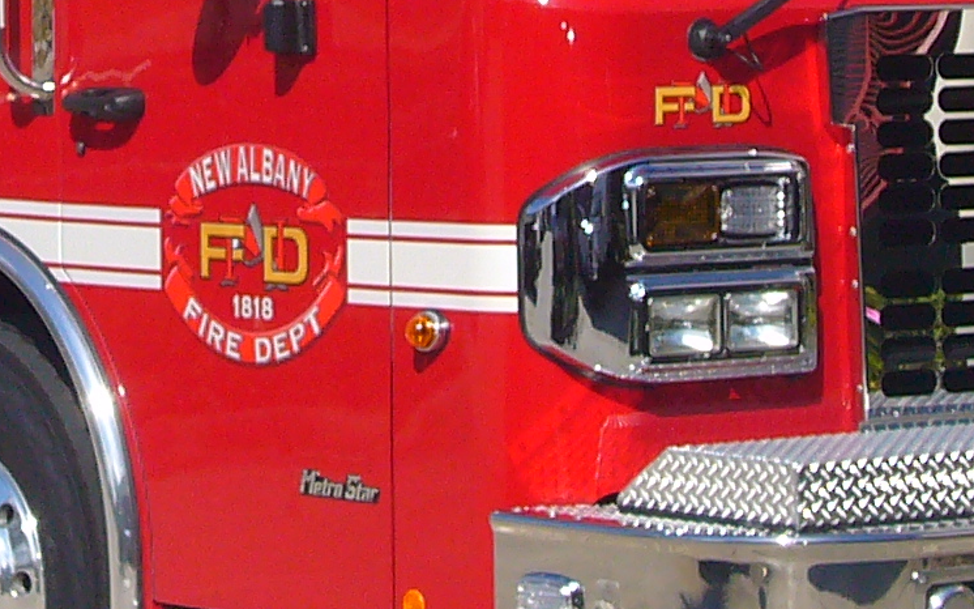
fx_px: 5733
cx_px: 90
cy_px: -124
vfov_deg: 6.0
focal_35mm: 216
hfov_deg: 9.7
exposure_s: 1/250
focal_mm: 8.8
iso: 80
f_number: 8
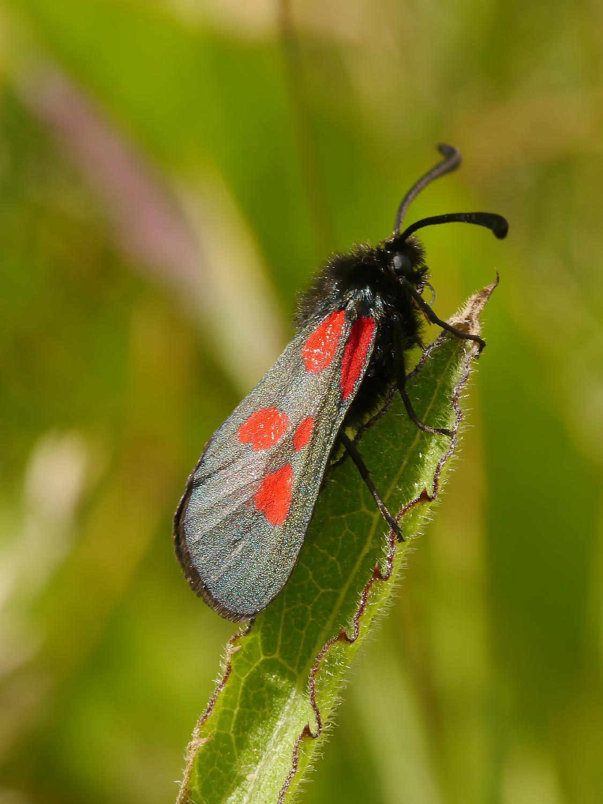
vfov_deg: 15.9
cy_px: 402
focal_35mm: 124
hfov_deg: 12.0
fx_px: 2880
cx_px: 302
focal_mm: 60
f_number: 11
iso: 320
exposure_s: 1/60
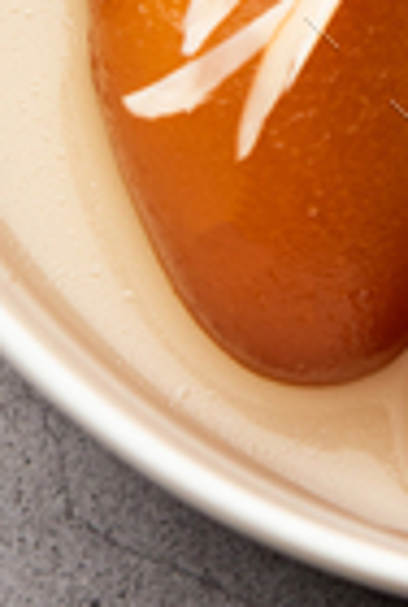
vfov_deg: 5.4
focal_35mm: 378
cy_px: -264
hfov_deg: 3.6
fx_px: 6394
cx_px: 690
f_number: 5
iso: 125
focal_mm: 60
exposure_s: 1/125
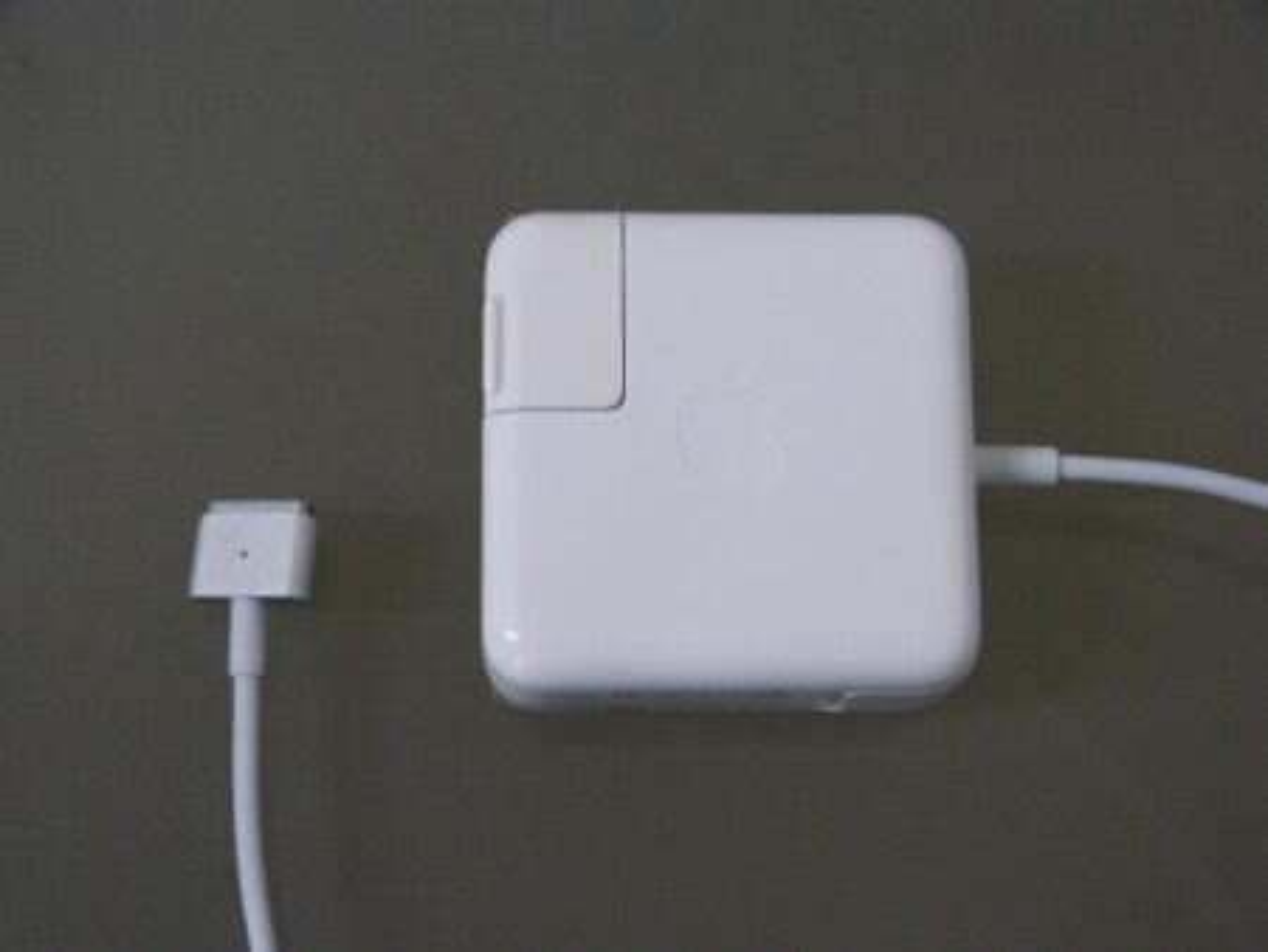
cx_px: 634
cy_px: 476
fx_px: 2639
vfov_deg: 20.5
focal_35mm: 72
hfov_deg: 27.0
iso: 400
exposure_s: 1/40
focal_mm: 12.9
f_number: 3.3
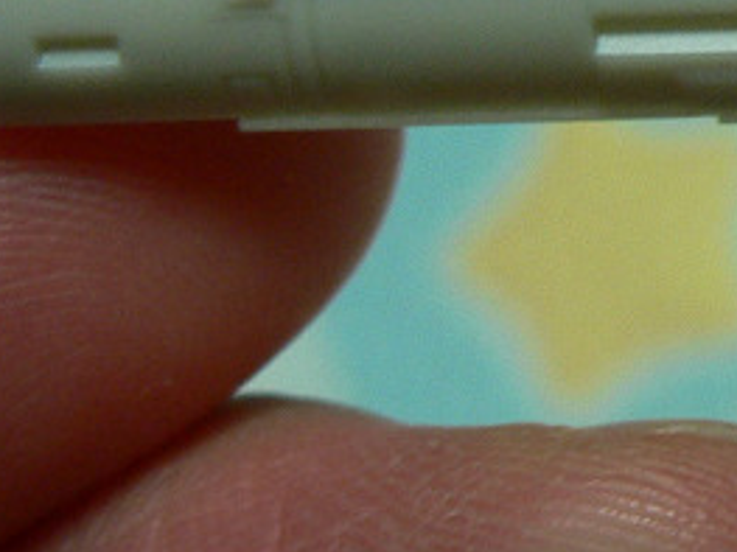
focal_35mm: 140
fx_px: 2979
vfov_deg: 10.6
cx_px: 1014
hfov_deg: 13.5
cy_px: 311
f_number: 2.8
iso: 150
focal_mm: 6
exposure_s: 1/30
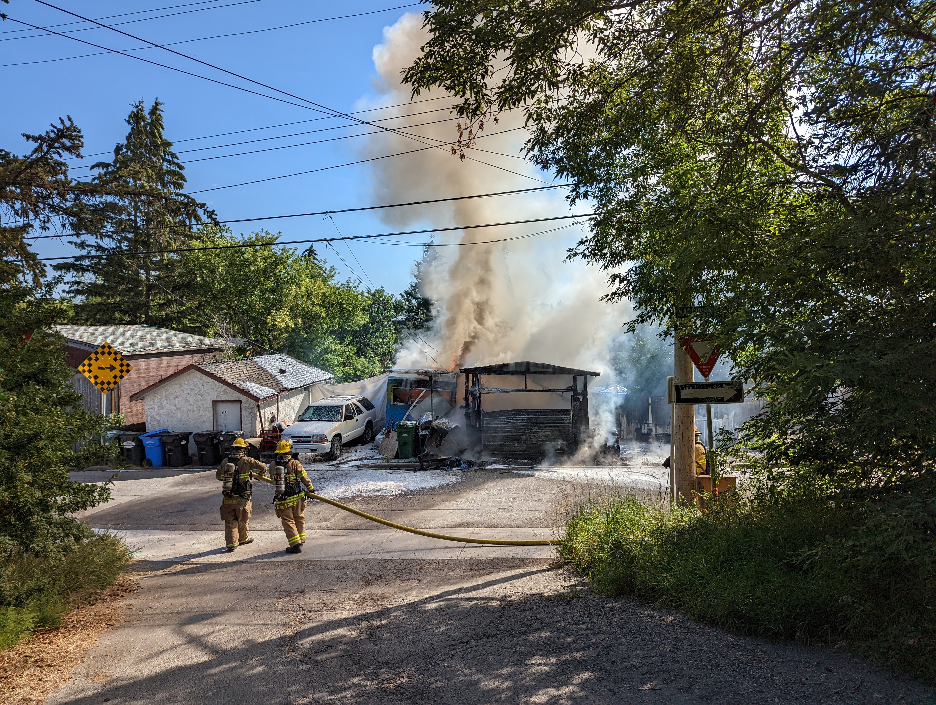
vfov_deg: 56.9
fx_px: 650
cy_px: 352
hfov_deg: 71.5
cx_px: 468
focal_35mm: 24
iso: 43
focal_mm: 6.81
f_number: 1.85
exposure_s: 1/2632
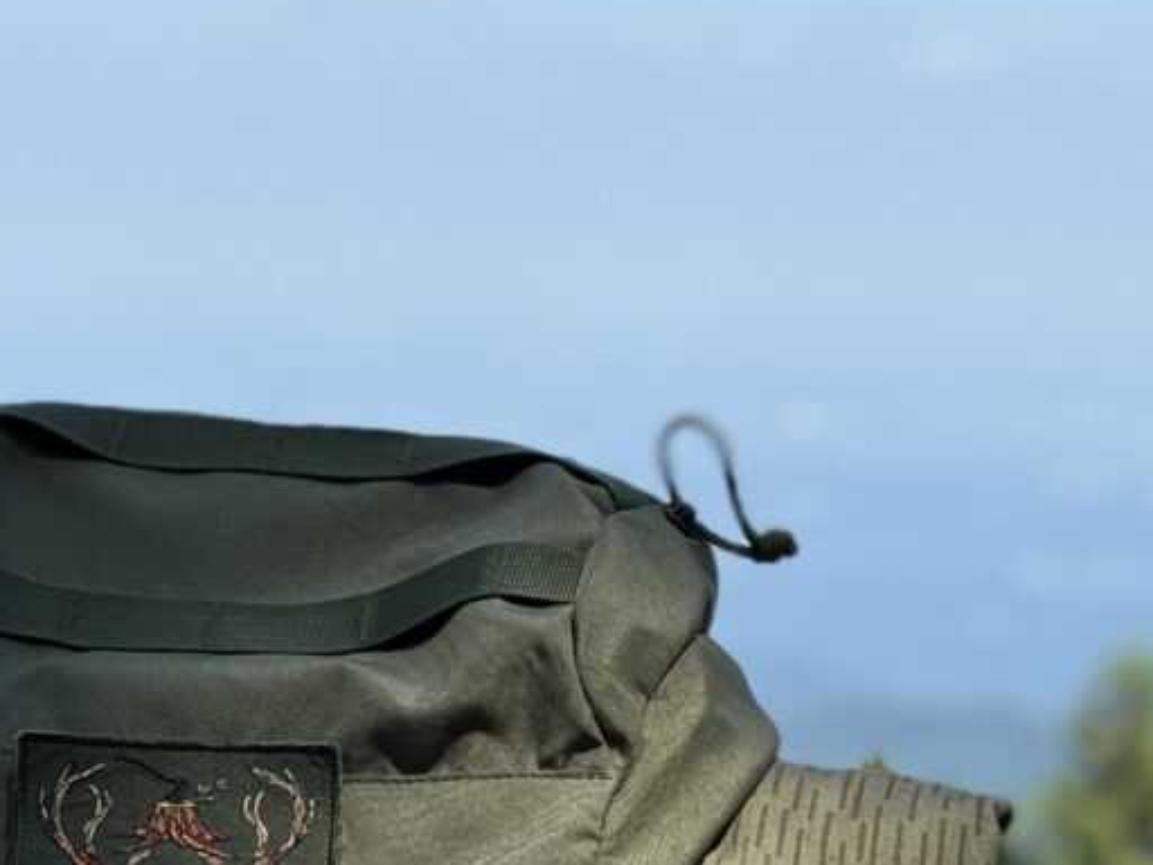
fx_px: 6395
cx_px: 991
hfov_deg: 10.3
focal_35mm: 192
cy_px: 1268
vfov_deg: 7.6
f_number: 1.78
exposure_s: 1/2252
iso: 64
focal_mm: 6.76
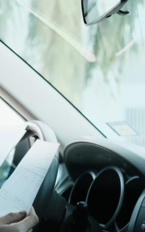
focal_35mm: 100
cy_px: 103
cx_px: -104
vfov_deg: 20.8
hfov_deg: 12.2
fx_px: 633
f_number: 2.2
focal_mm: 23
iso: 400
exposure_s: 1/125
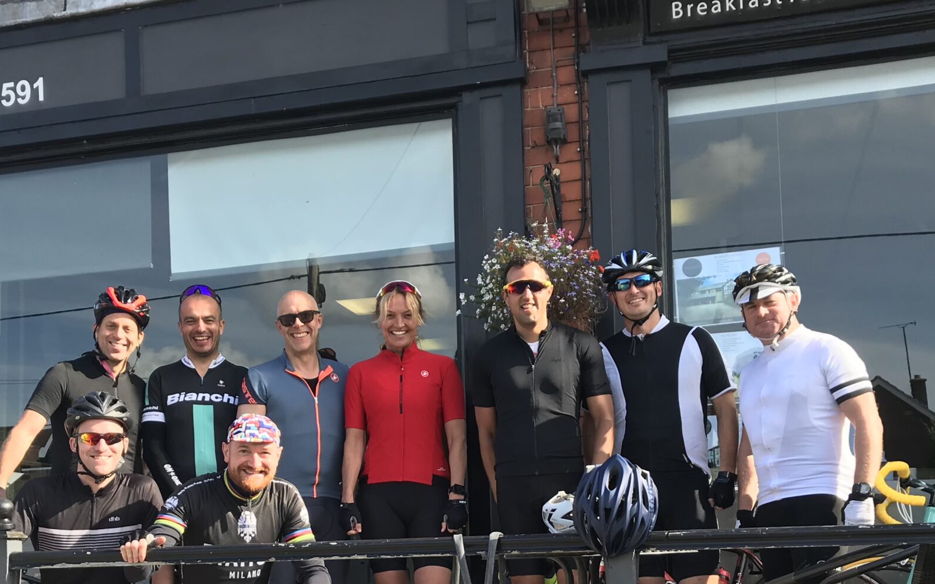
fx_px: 1223
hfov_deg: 41.7
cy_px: 473
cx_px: 395
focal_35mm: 48
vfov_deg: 26.3
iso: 20
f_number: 1.8
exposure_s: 1/595
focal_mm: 3.99
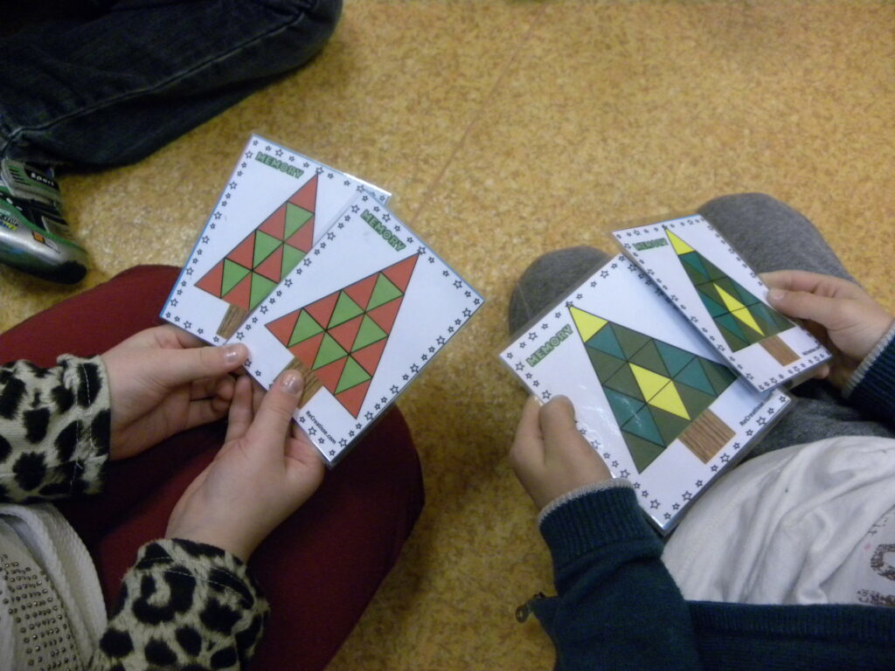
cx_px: 448
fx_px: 672
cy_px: 336
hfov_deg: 67.3
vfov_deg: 53.1
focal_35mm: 26
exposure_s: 1/88.6
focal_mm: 4.6
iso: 400
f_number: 2.8
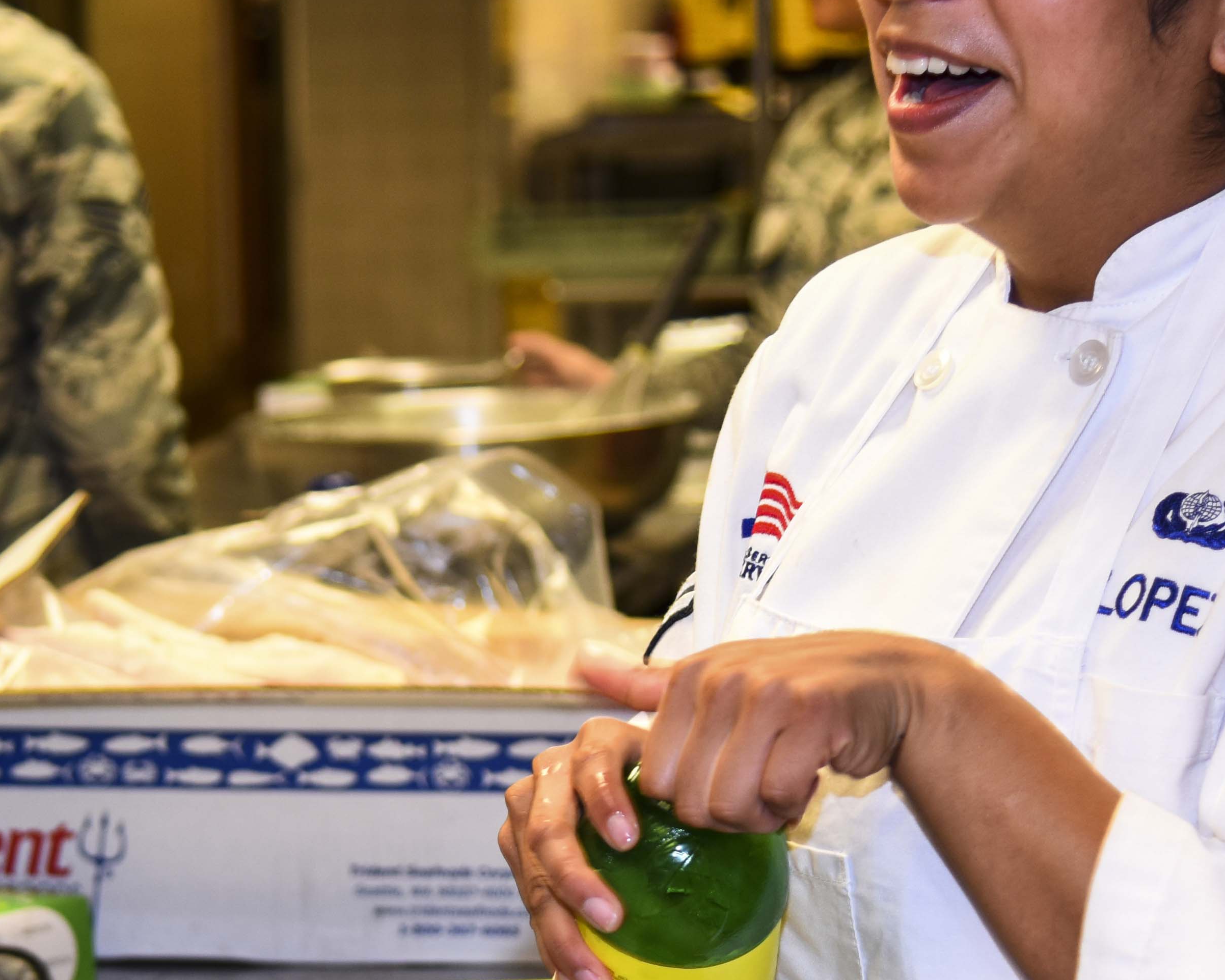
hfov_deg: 12.1
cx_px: 113
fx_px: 5728
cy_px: 872
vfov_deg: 9.7
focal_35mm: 158
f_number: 4
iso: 500
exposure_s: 1/60
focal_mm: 55
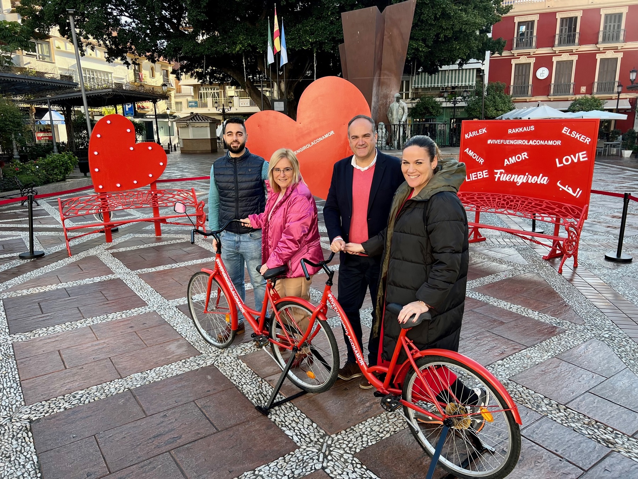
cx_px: 319
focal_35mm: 26
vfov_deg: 53.1
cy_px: 240
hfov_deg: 67.3
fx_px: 479
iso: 50
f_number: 1.5
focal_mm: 5.7
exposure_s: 1/511
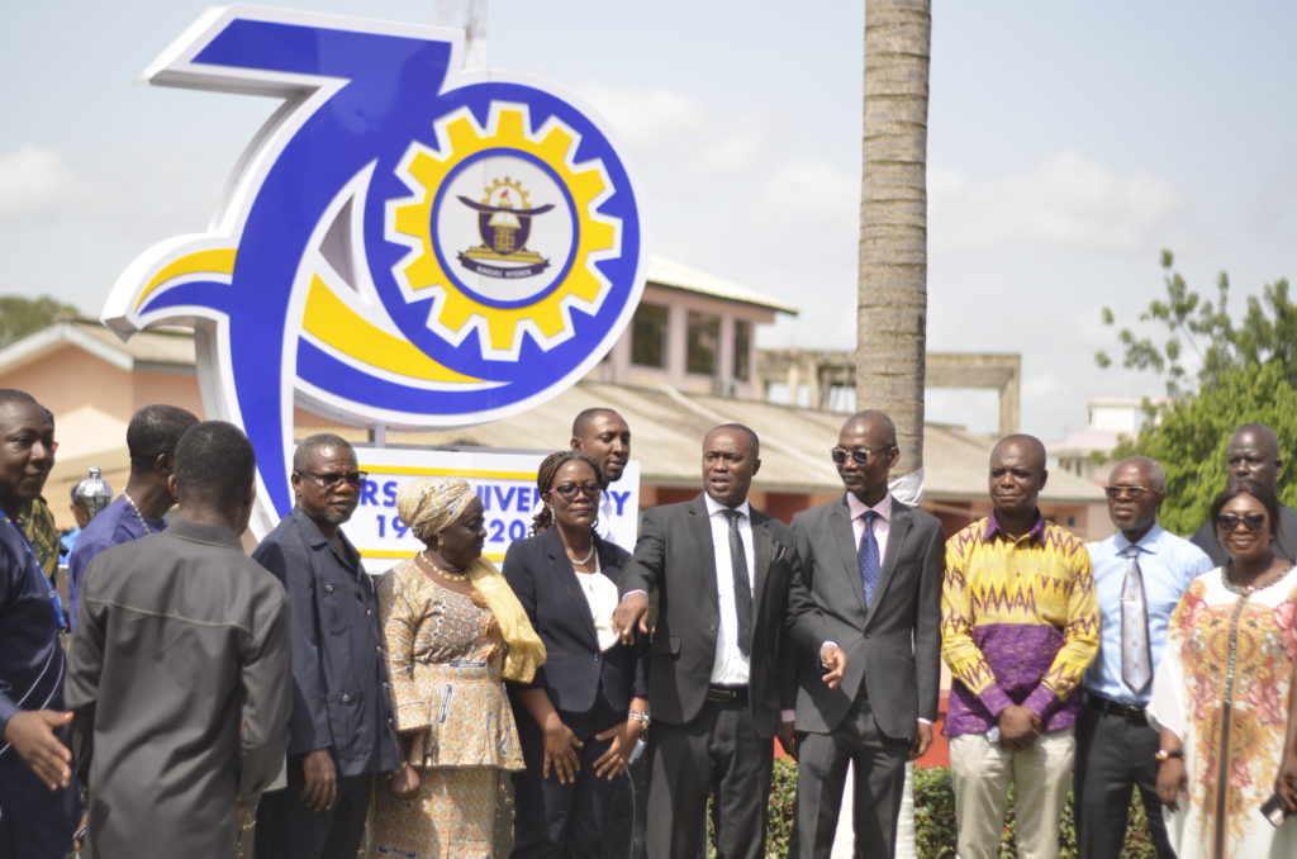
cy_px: 430
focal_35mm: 75
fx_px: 2696
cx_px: 648
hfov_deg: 27.0
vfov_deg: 18.1
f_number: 1.8
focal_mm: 50
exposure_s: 1/2500
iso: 100
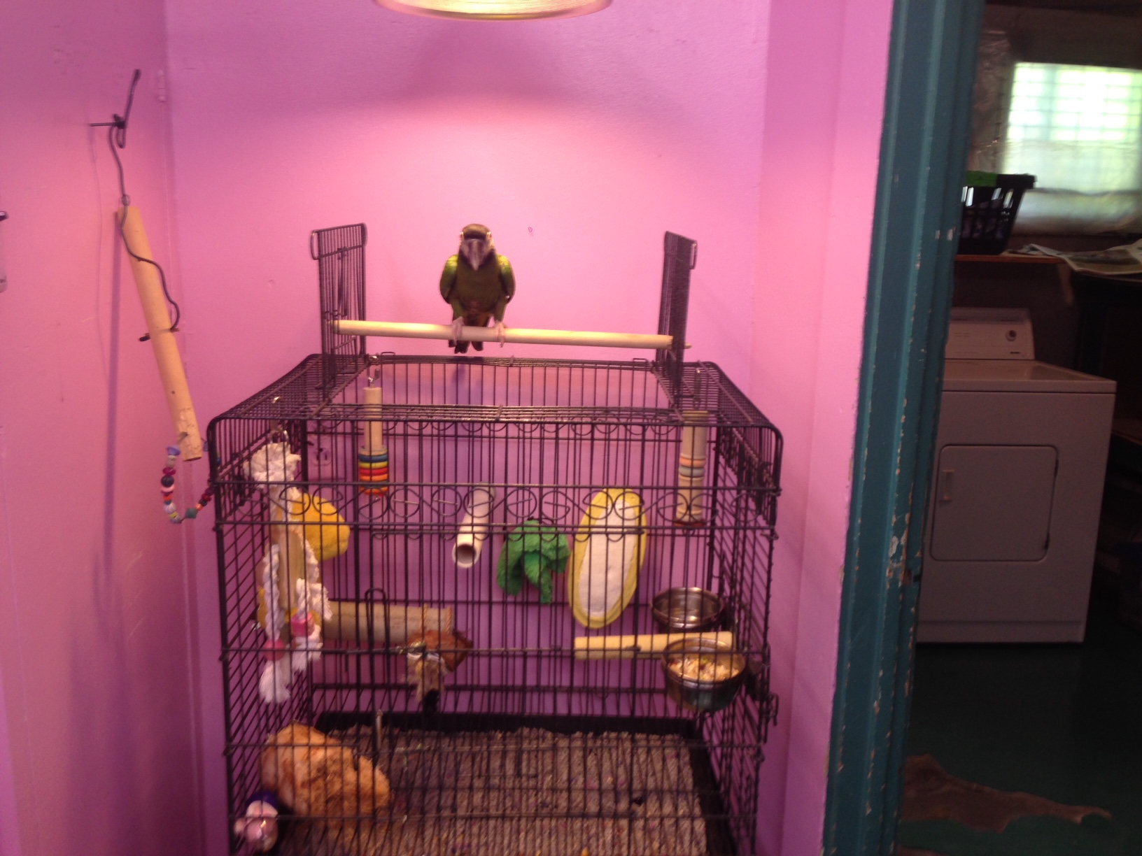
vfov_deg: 42.9
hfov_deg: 55.4
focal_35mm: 33
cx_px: 571
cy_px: 428
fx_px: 1089
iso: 50
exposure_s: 1/20
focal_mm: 4.12
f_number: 2.4
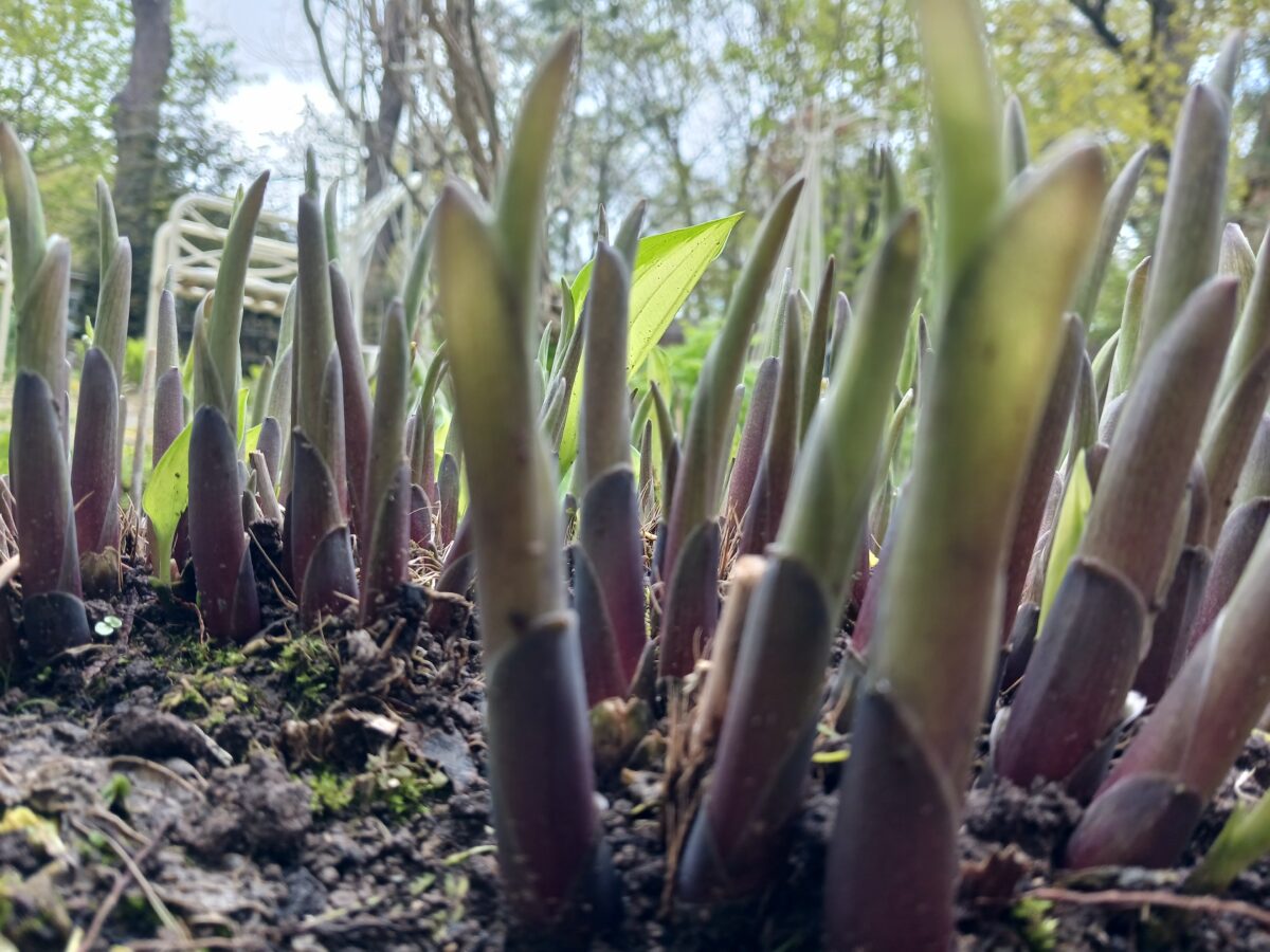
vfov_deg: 51.4
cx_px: 635
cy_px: 476
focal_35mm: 27
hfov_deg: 65.3
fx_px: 991
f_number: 1.8
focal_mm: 4
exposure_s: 1/60
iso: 50
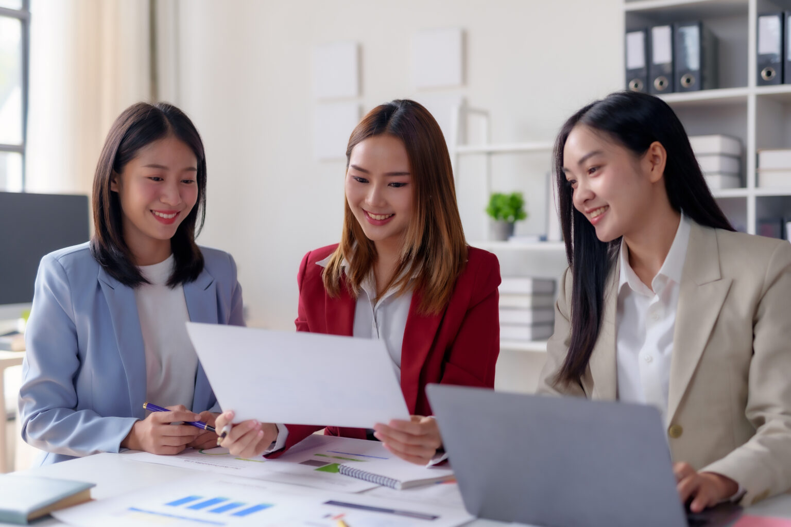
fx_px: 1099
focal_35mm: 50
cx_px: 396
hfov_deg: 39.6
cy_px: 264
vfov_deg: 27.0
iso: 250
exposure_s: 1/640
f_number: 2
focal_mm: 50
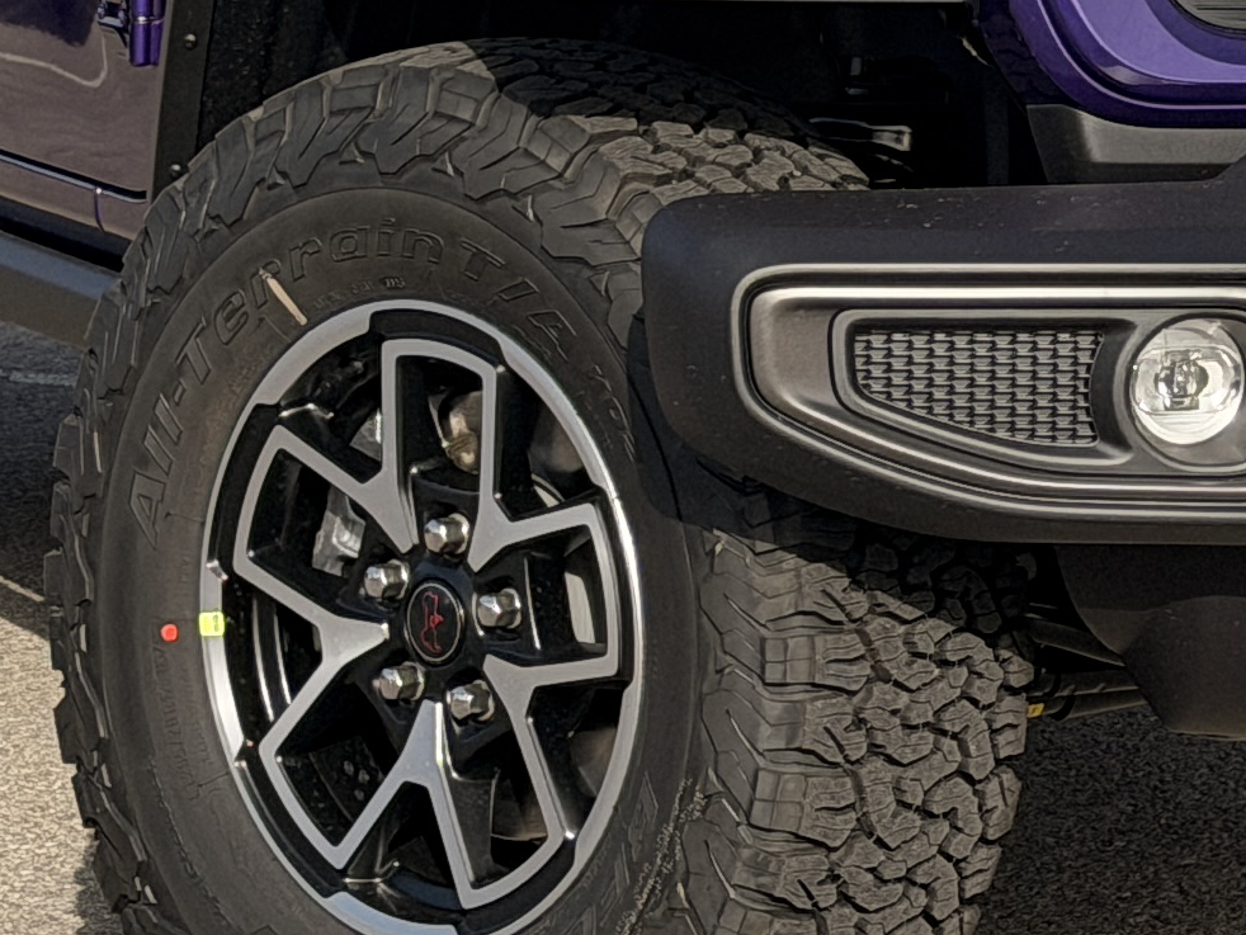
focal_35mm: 197
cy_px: -204
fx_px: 7093
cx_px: 1079
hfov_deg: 10.0
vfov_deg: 7.5
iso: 64
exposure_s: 1/5587
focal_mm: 6.76
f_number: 1.78
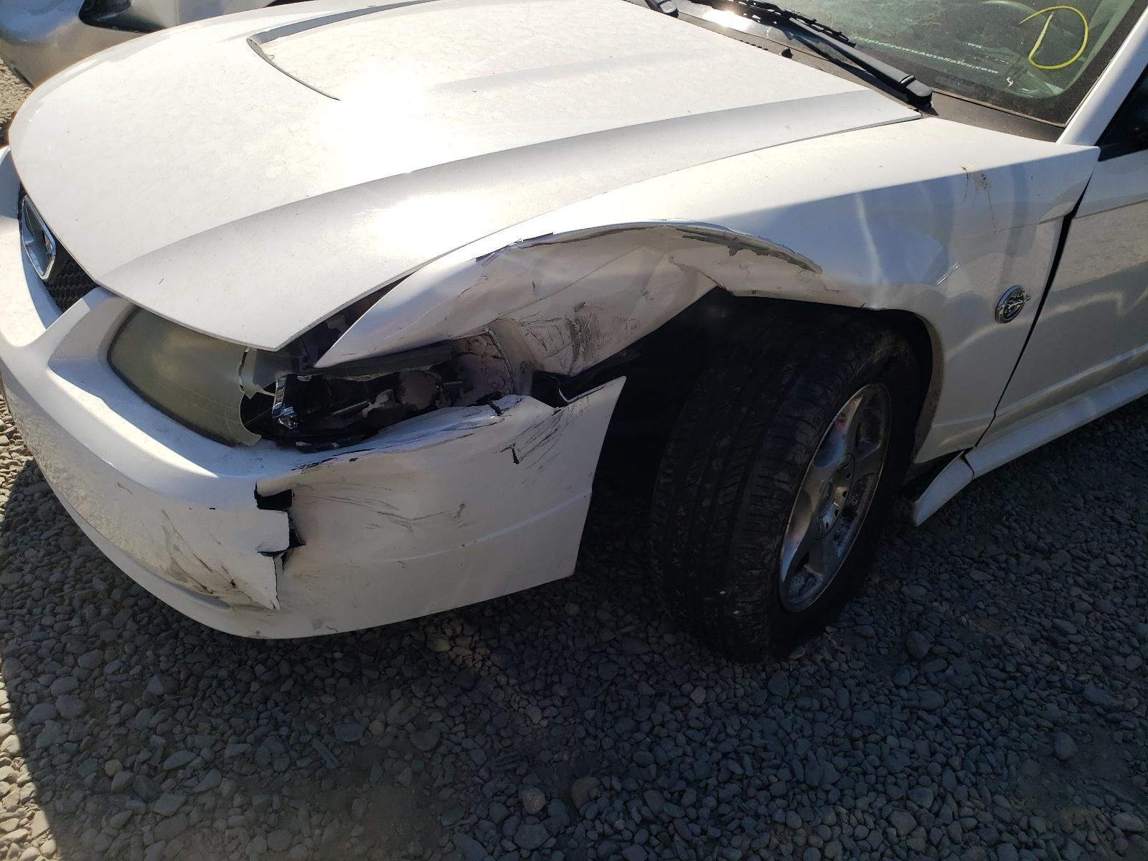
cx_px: 574
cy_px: 430
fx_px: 862
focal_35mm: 26
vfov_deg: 53.1
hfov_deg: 67.3
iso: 50
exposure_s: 1/1667
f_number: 1.5
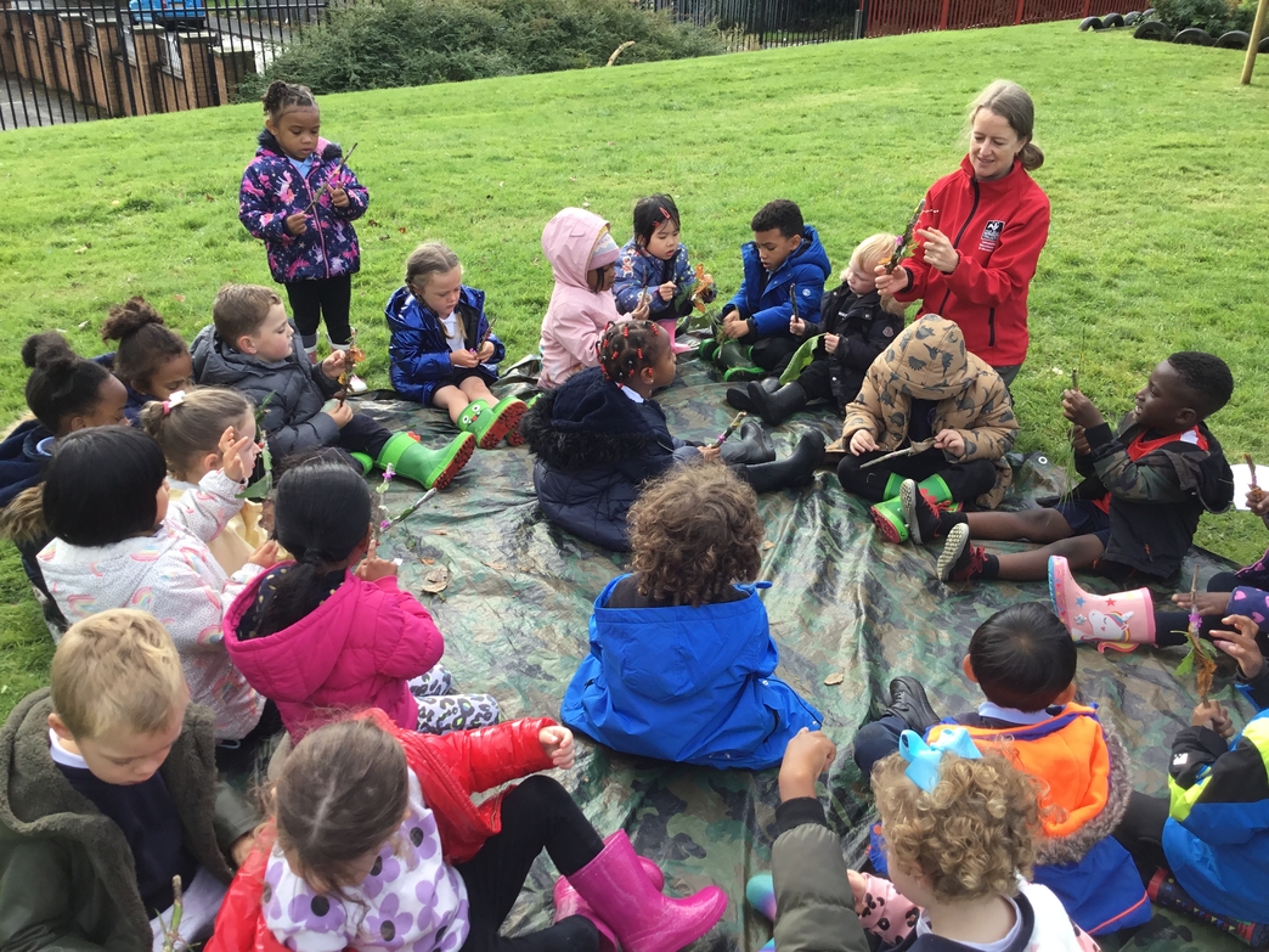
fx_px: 1136
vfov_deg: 45.4
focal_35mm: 31
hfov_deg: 58.4
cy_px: 476
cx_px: 634
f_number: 2.4
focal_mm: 3.3
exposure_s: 1/298
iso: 25
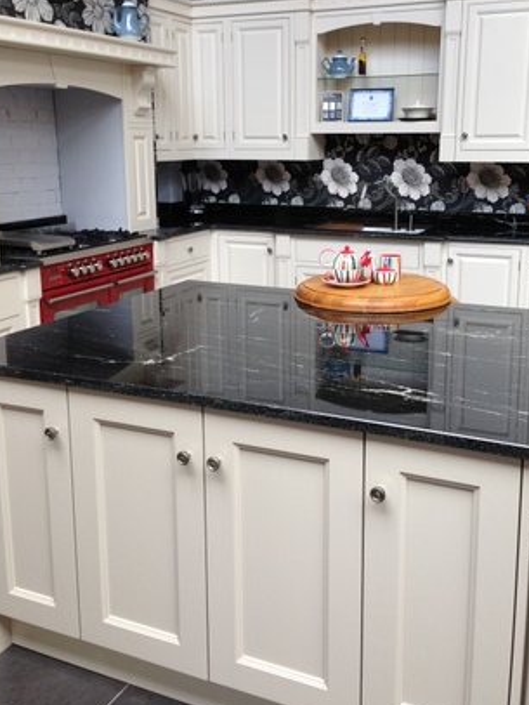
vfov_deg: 47.7
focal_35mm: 39
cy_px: 299
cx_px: 297
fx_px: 794
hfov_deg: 36.8
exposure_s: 1/60
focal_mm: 4.12
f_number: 2.4
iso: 64
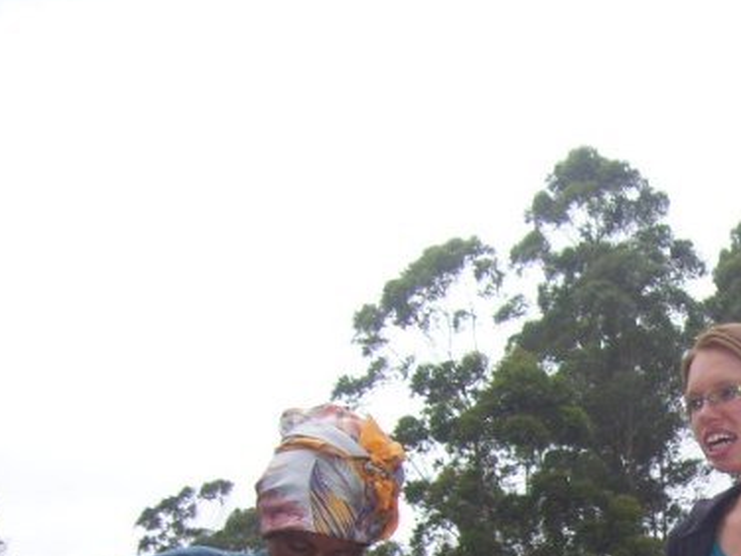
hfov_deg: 18.7
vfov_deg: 14.4
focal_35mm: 98
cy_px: 728
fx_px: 2098
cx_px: 934
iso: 80
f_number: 2.7
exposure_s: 1/640
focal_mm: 6
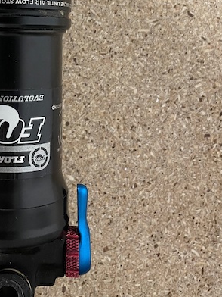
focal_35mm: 53
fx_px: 453
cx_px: 35
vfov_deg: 33.9
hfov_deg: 26.8
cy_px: 22
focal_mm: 4.2
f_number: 1.6
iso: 320
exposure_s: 1/50
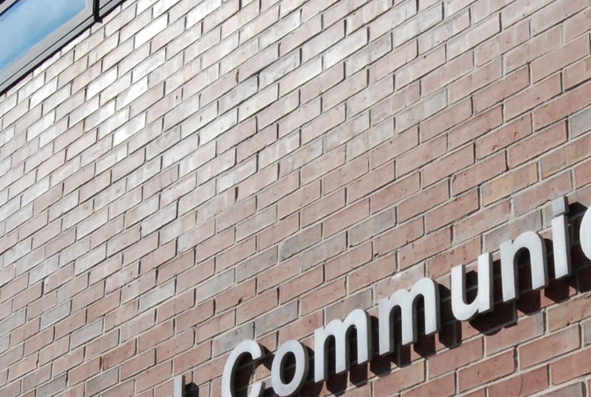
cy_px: 329
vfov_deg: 14.2
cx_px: 436
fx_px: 1579
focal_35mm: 96
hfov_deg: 21.0
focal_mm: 28
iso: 1600
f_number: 16
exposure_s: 1/1000
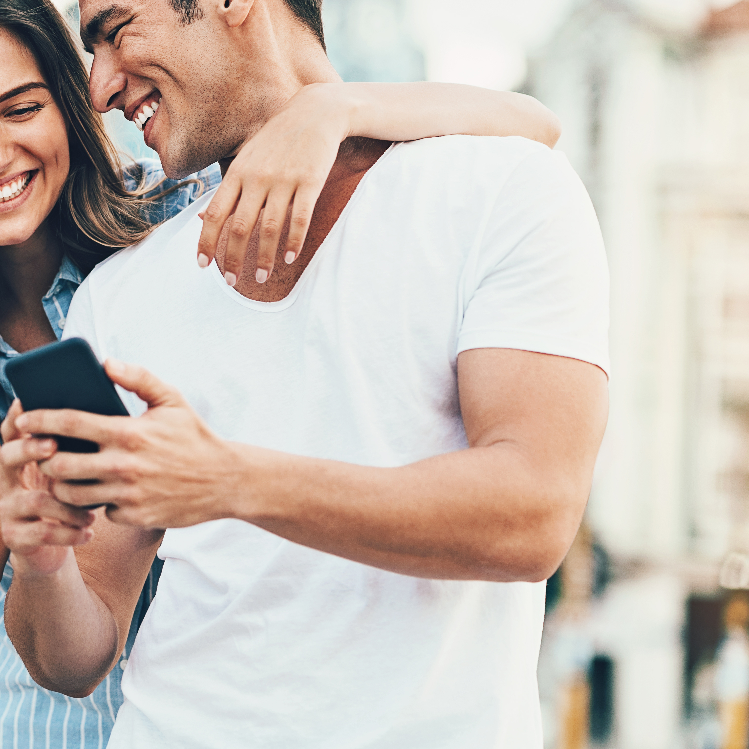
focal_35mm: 143
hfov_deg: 12.1
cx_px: 25
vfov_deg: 12.2
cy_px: 308
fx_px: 3501
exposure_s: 1/640
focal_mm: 85
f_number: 2.2
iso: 160
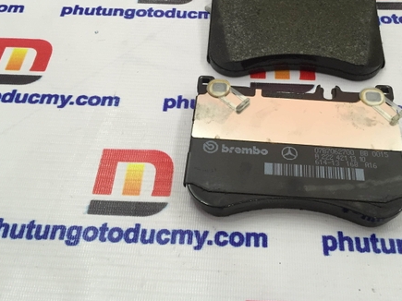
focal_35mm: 40
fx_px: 464
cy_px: 101
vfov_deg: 35.6
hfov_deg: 46.7
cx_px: 232
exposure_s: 1/30
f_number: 2.2
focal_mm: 4.15
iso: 80
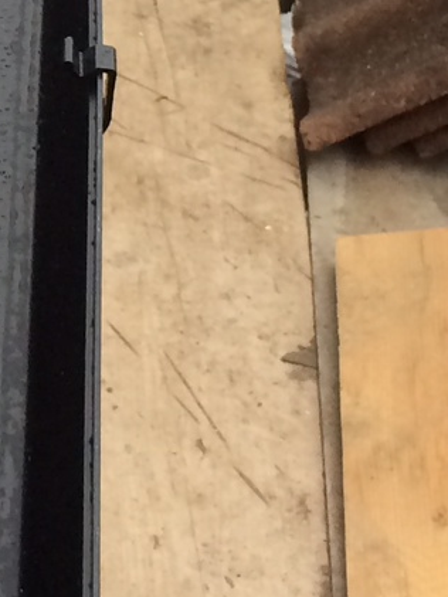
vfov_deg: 13.2
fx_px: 2518
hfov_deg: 9.8
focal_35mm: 146
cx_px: -289
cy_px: -125
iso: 40
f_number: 2.2
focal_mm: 4.12
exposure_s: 1/30
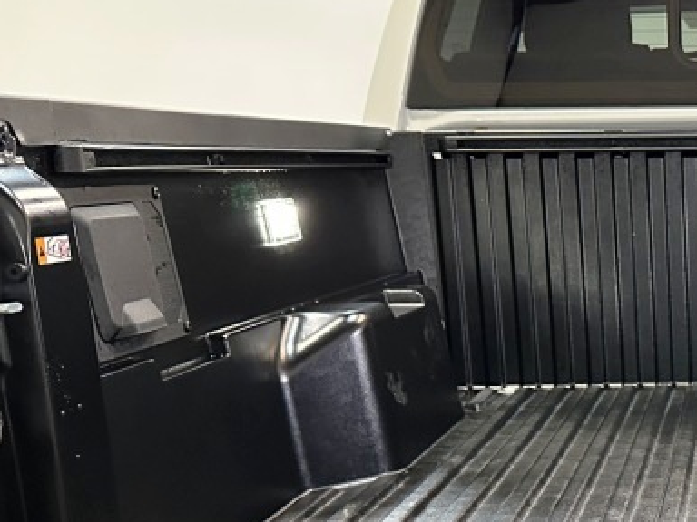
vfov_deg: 22.2
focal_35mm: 64
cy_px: 504
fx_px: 1289
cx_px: 782
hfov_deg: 27.5
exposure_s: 1/60
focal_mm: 6.86
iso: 800
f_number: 1.78
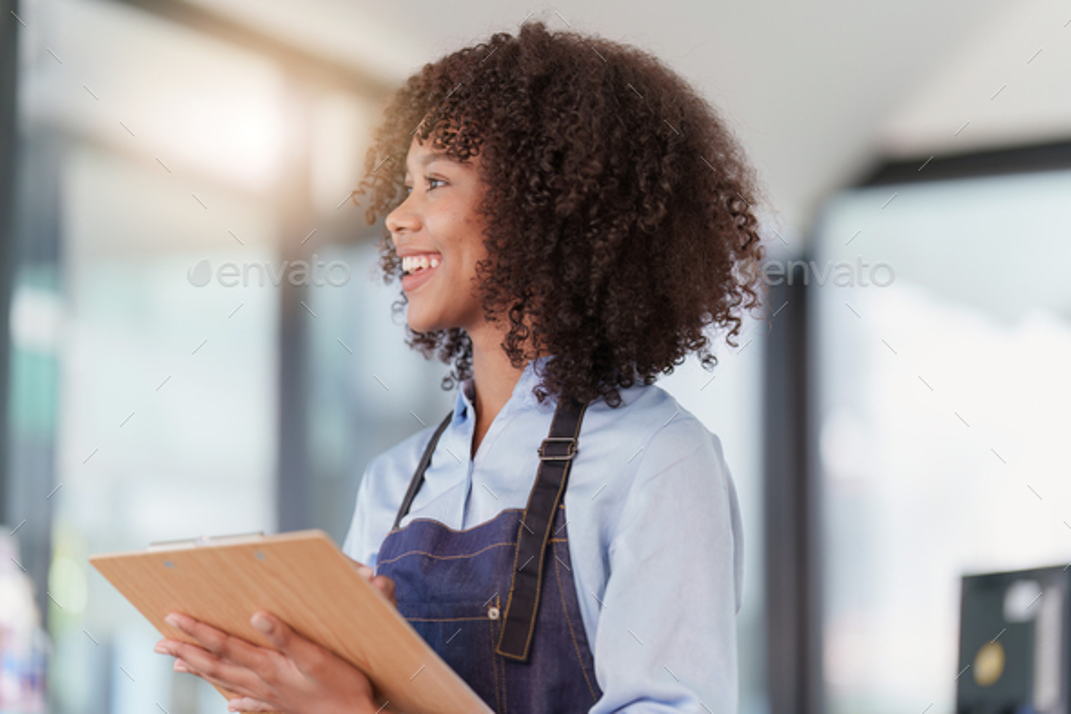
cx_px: 536
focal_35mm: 85
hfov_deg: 23.9
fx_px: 2528
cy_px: 357
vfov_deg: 16.1
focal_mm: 85
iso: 200
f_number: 1.4
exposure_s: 1/200
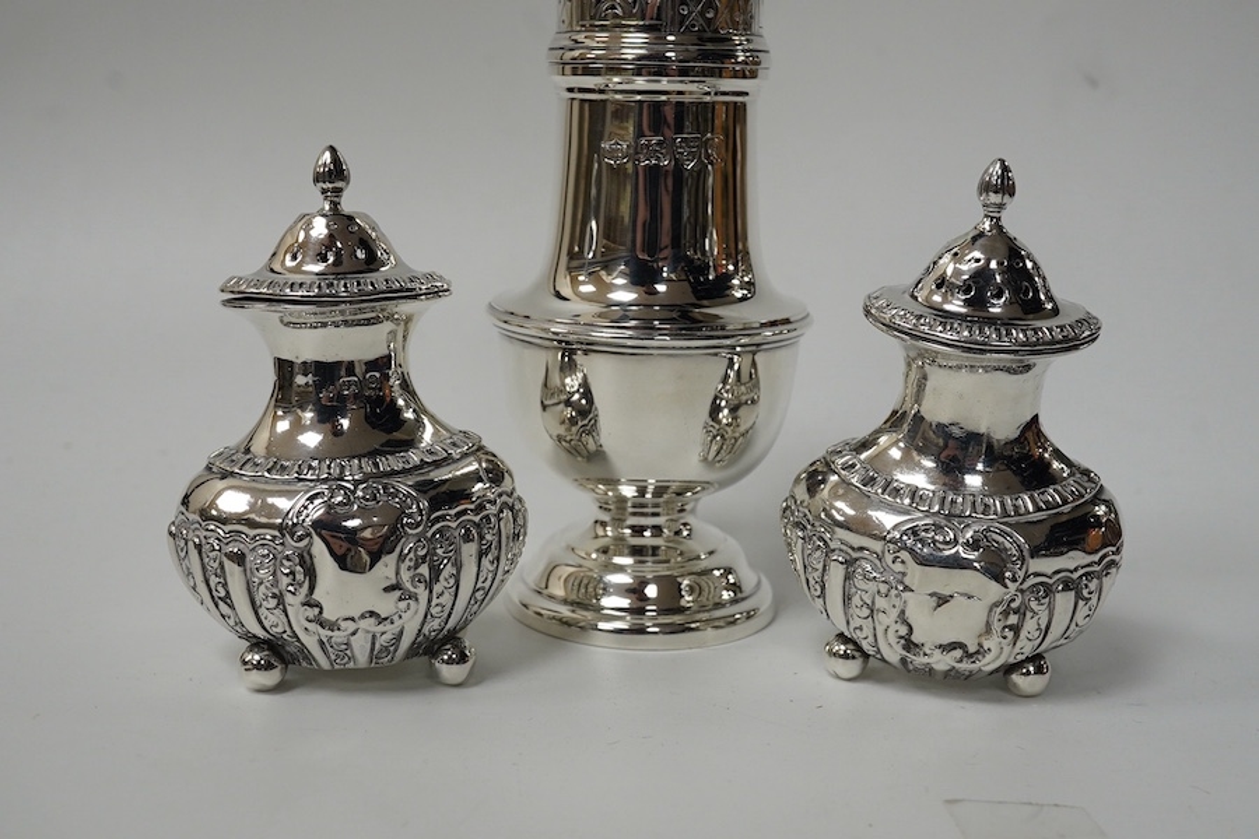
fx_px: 1574
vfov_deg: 29.9
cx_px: 630
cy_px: 420
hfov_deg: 43.6
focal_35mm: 45
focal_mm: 30
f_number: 13
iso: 1250
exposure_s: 1/125
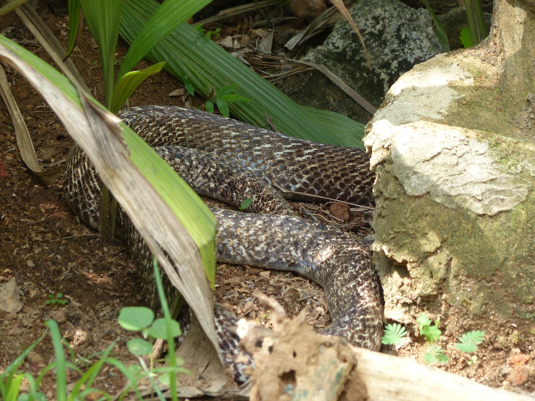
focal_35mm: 468
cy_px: 200
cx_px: 268
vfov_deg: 3.2
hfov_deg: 4.2
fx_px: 7232
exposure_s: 1/125
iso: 100
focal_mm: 84.3
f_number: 3.2
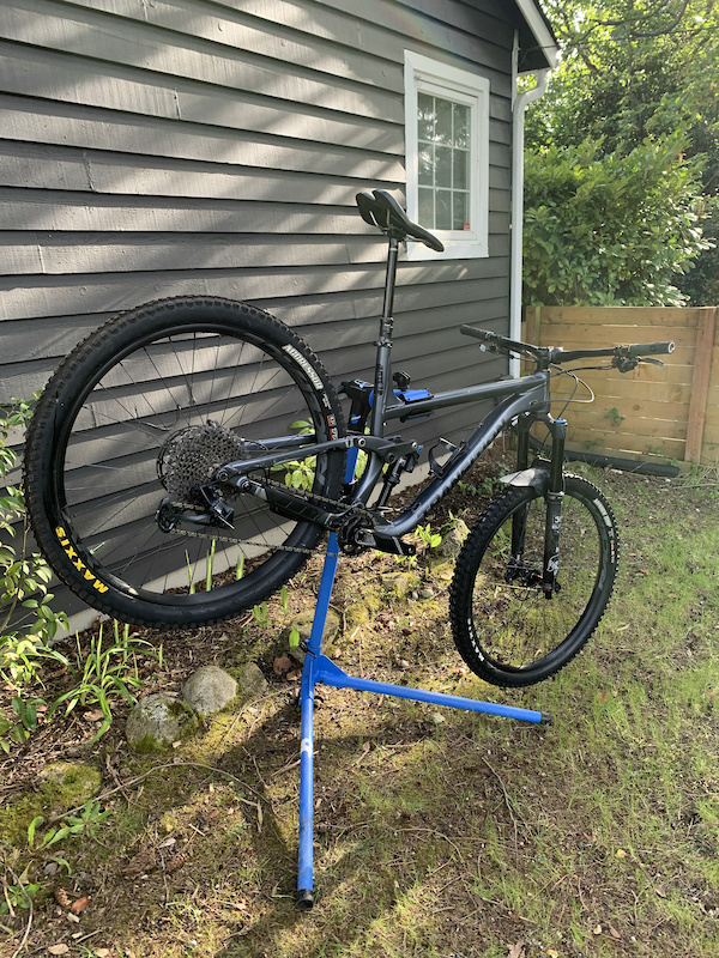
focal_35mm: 26
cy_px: 479
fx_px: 720
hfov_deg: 53.1
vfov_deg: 67.3
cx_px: 360
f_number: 1.8
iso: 40
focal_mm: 4.25
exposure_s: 1/122
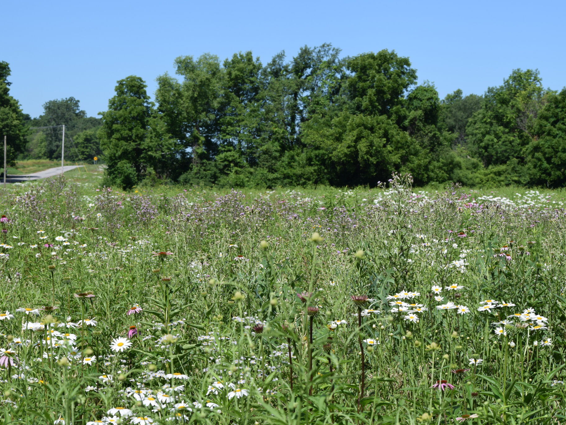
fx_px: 1464
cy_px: 213
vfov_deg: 16.5
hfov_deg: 21.9
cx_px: 264
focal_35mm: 90
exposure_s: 1/400
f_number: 10
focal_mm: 55
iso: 200
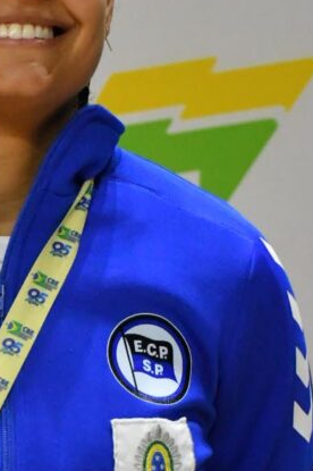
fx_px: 1633
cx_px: -16
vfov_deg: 16.4
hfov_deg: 10.8
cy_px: 256
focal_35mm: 125
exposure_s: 1/500
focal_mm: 30
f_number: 4
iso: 8000
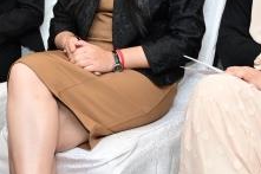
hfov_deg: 15.6
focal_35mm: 130
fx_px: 942
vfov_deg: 10.5
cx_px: 244
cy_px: 12
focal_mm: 28
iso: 1250
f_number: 5.6
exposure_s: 1/200
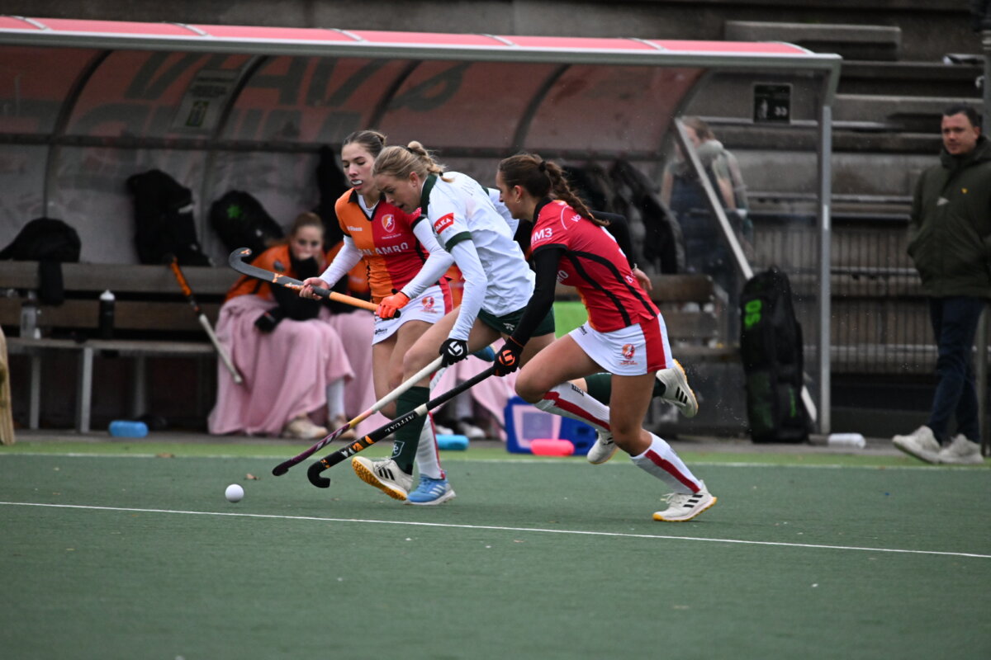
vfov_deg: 2.3
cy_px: 330
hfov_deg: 3.4
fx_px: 16515
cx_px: 496
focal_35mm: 600
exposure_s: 1/800
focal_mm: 600
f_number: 6.3
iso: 6400
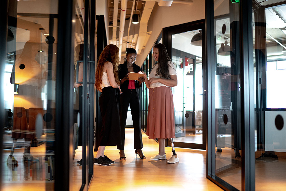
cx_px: 143
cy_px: 96
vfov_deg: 37.9
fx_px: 278
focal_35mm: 35
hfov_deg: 54.4
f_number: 1.4
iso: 800
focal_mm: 35
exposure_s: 1/200
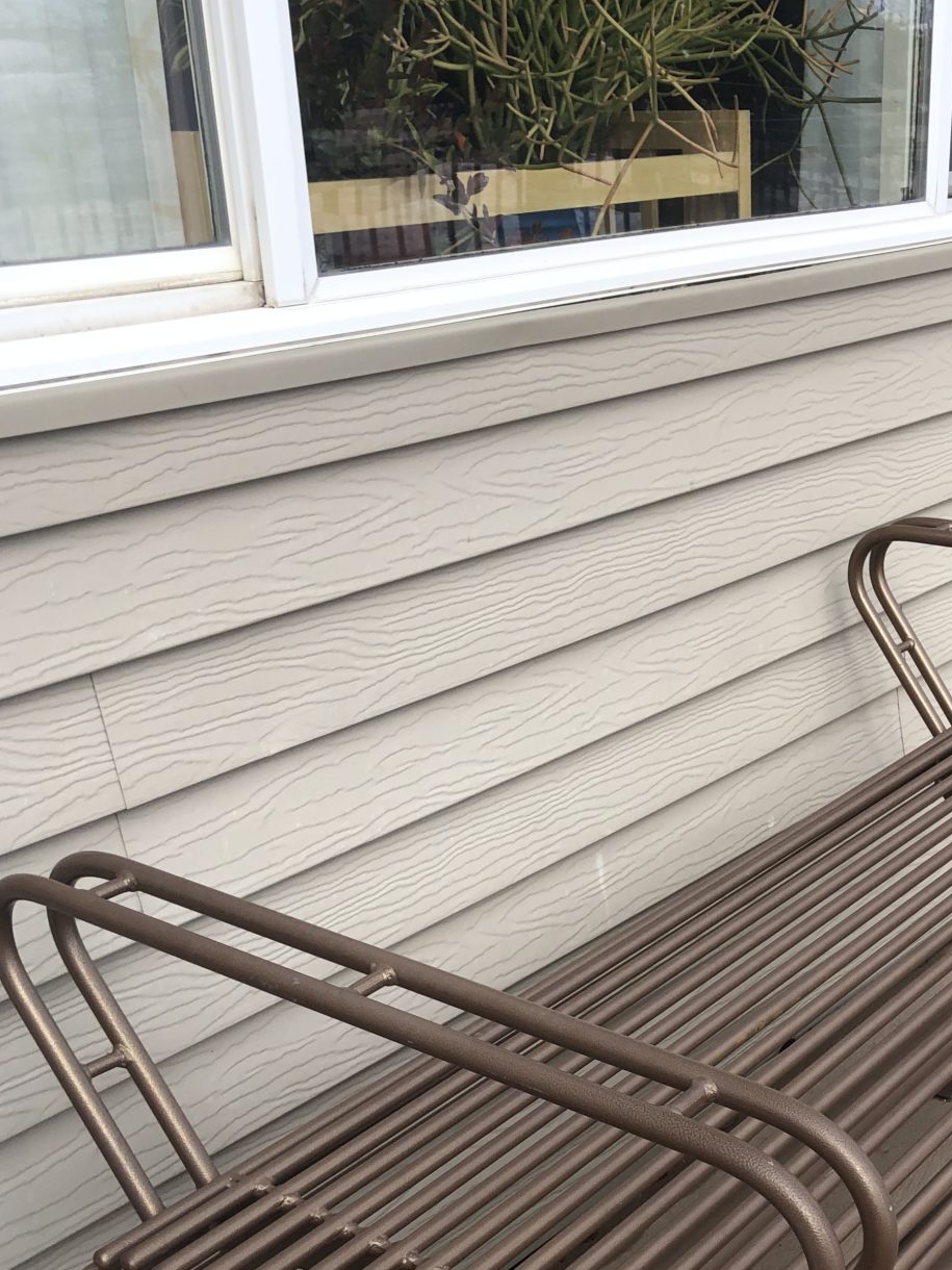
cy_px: 957
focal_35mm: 47
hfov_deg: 30.3
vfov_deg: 39.3
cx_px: 732
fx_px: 1723
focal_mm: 3.99
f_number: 1.8
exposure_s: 1/1066
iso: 20
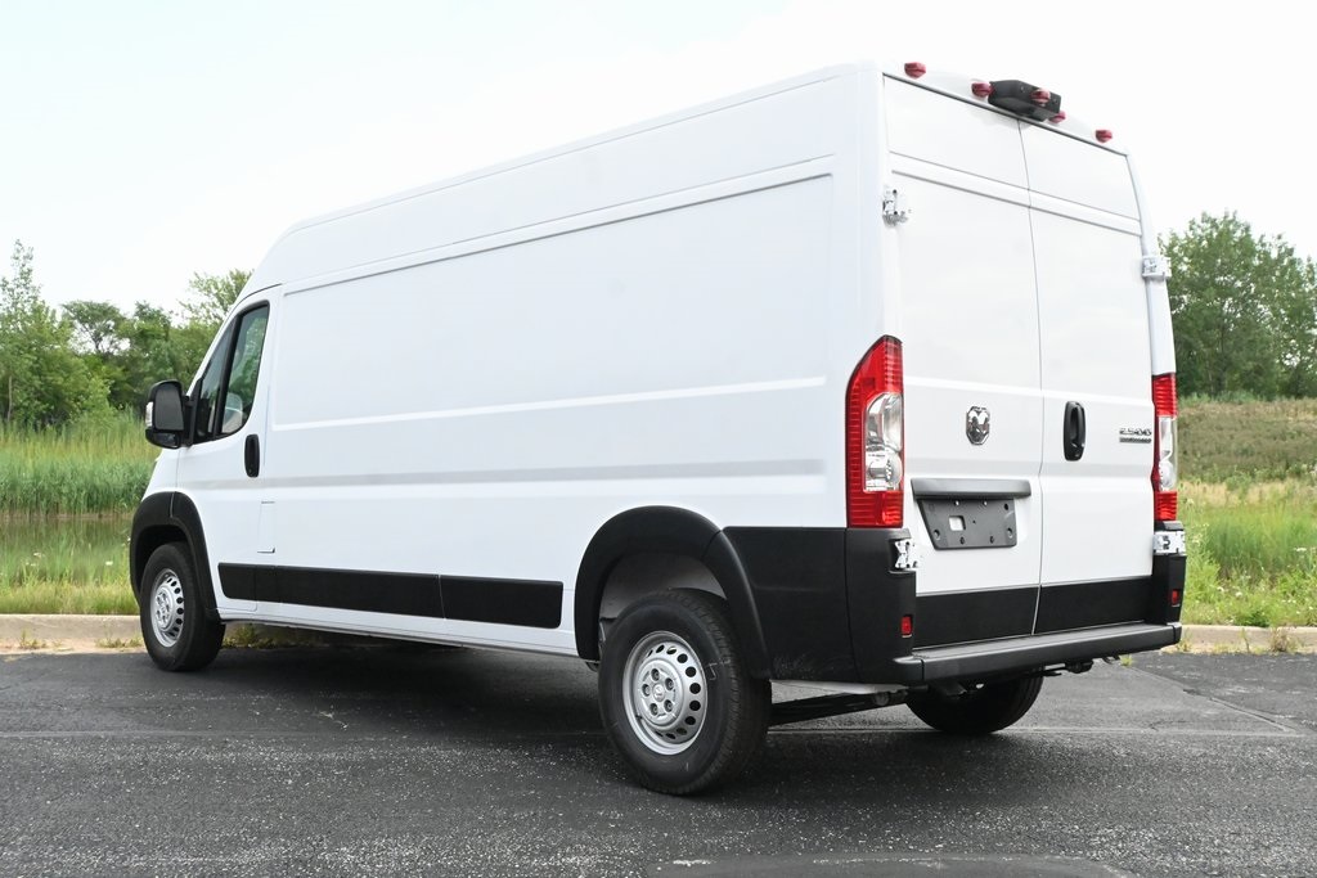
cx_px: 658
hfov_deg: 51.3
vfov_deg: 35.5
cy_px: 439
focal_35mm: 38
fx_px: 1372
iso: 6400
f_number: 9
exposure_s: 1/1600
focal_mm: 25
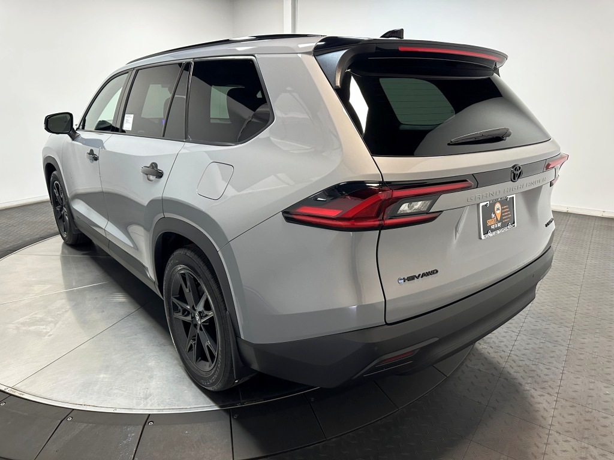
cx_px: 307
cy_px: 230
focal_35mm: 24
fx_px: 426
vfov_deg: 56.8
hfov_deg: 71.6
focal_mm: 6.86
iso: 500
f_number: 1.78
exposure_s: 1/60
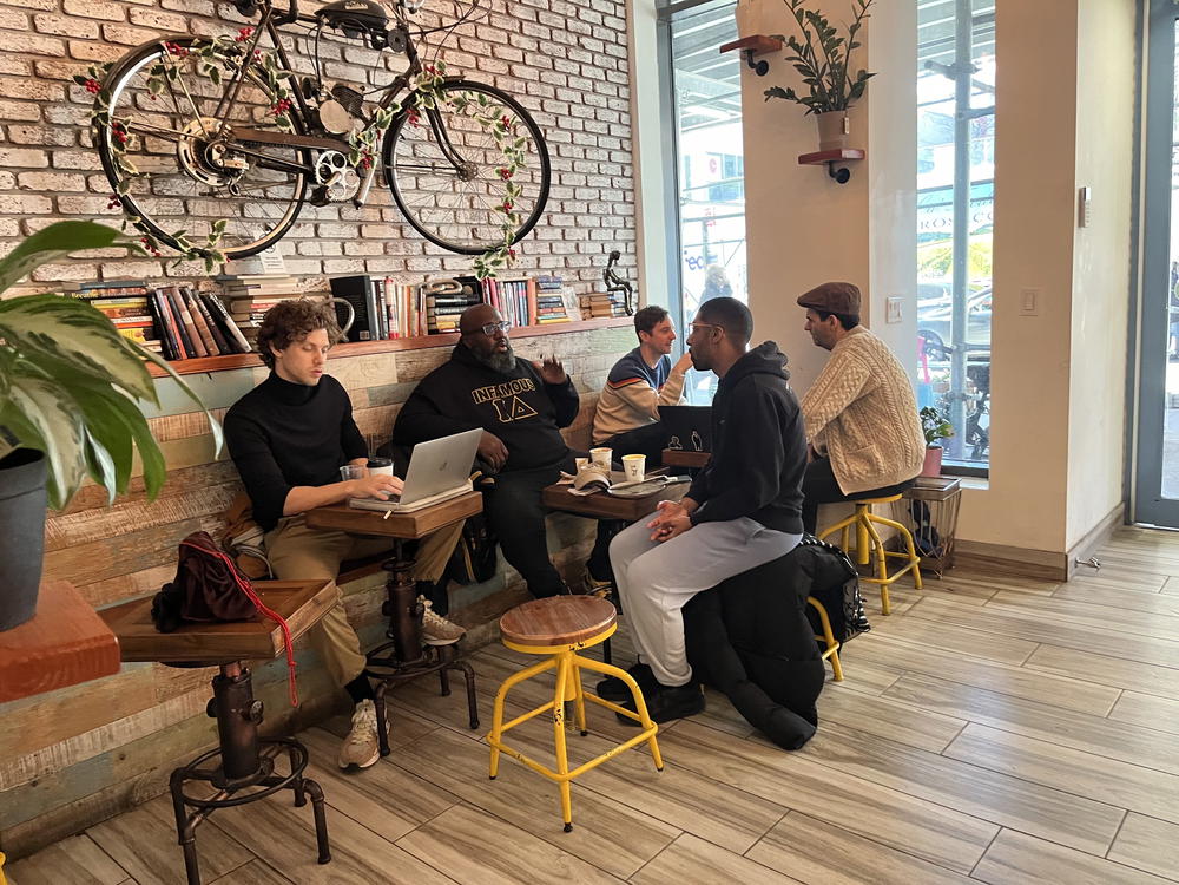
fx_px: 886
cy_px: 442
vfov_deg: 53.1
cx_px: 590
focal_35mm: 26
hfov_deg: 67.3
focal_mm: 5.1
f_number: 1.6
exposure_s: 1/60
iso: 400
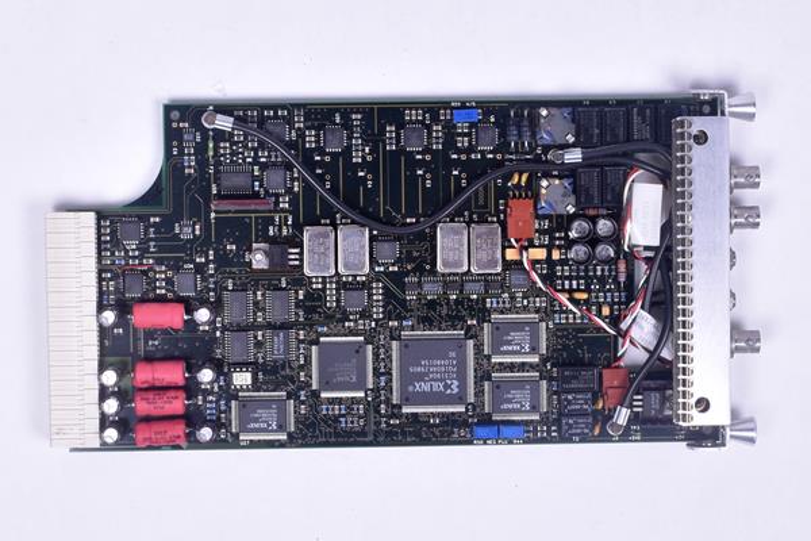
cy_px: 270
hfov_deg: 47.9
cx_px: 406
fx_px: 912
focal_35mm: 40
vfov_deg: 33.0
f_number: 11
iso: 200
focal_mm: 27
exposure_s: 1/200
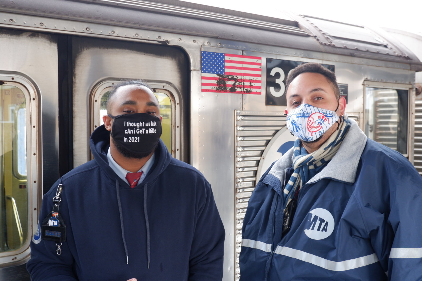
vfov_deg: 34.2
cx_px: 211
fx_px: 457
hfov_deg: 49.5
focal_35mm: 39
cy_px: 140
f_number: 4.4
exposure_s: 1/40
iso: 640
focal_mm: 26.4
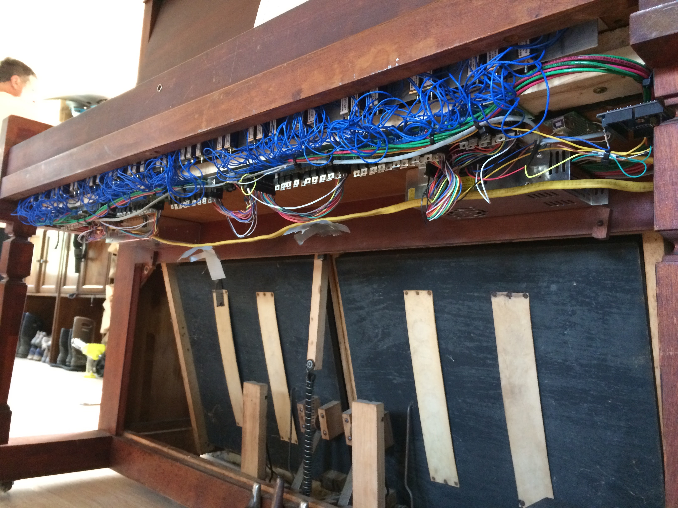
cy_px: 254
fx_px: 568
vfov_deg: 48.2
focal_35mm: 29
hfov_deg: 61.7
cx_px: 339
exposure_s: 1/15
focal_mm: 4.15
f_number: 2.2
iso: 320
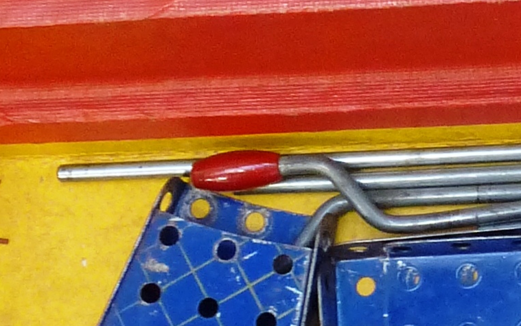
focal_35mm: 134
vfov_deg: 9.8
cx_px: 721
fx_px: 1903
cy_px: 136
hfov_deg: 14.7
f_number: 3.3
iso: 400
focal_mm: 4.3
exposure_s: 1/20
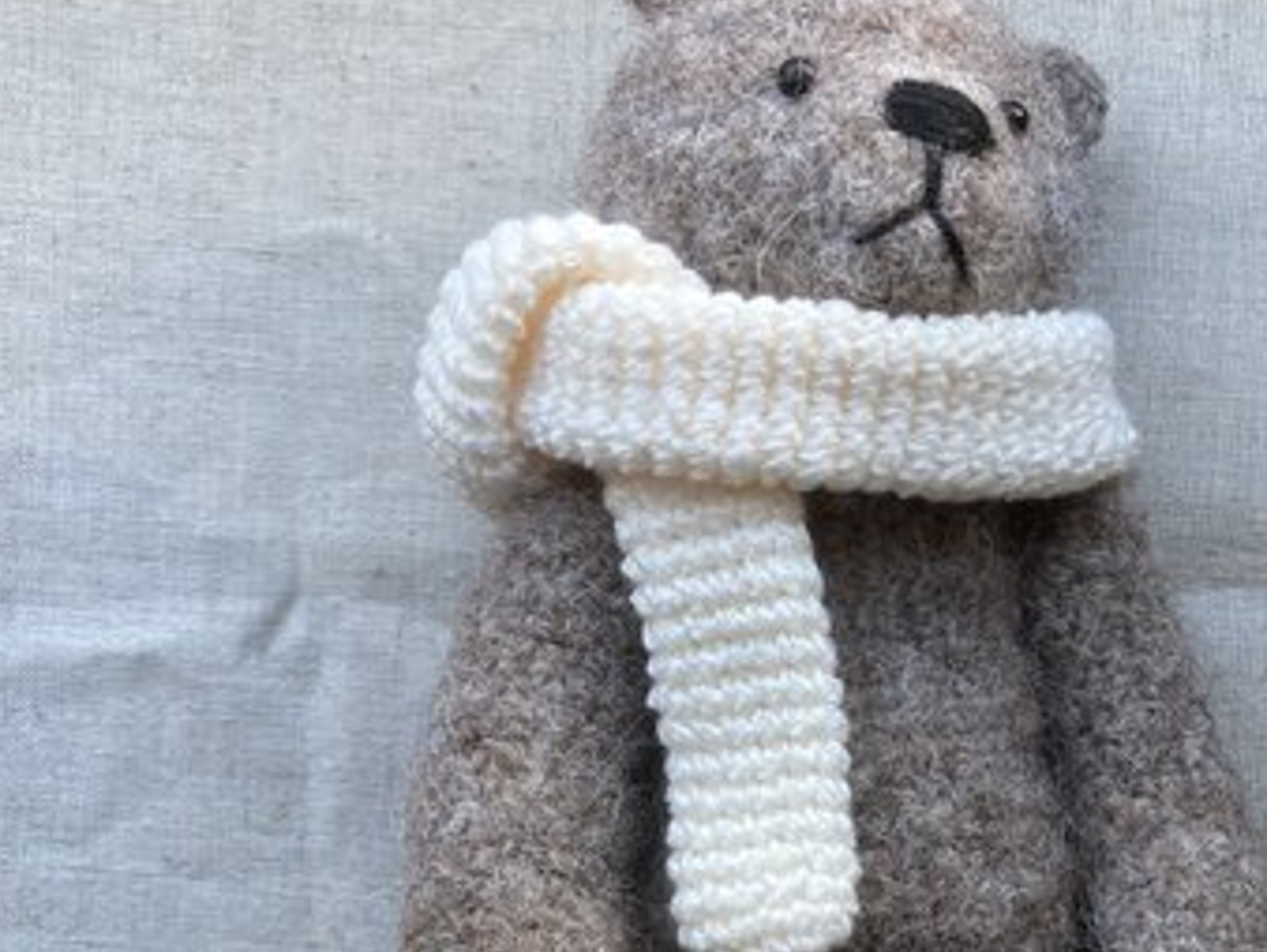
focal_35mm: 53
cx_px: 1031
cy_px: 690
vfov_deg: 27.3
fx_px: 1941
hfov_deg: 34.9
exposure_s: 1/121
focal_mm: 3.99
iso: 64
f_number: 1.8
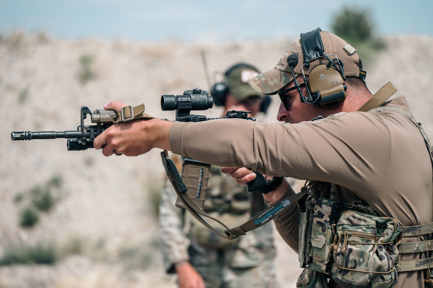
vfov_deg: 6.9
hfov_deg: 10.3
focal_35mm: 200
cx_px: 216
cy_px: 144
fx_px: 2404
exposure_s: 1/1250
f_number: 6.3
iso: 125
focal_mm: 200
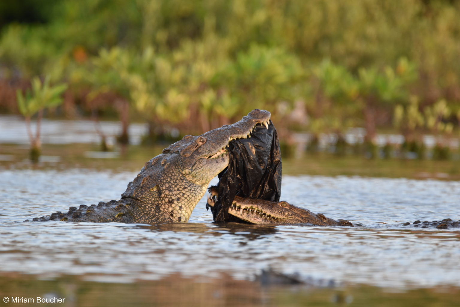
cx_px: 230
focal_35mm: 900
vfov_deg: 1.5
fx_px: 11499
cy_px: 154
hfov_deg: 2.3
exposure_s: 1/100
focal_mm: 600
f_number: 6.3
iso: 400
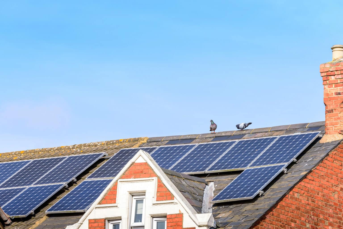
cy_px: 114
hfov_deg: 10.3
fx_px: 1906
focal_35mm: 200
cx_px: 172
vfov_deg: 6.9
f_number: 9
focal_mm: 200
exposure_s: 1/320
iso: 100
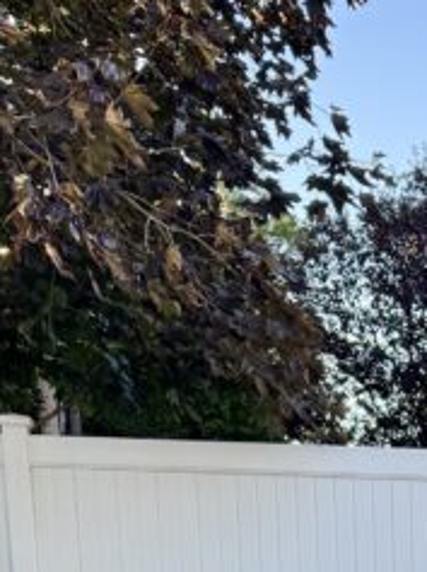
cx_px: 620
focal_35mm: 92
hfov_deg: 15.0
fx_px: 1517
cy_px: 959
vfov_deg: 18.0
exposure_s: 1/354
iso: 80
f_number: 1.78
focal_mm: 6.76
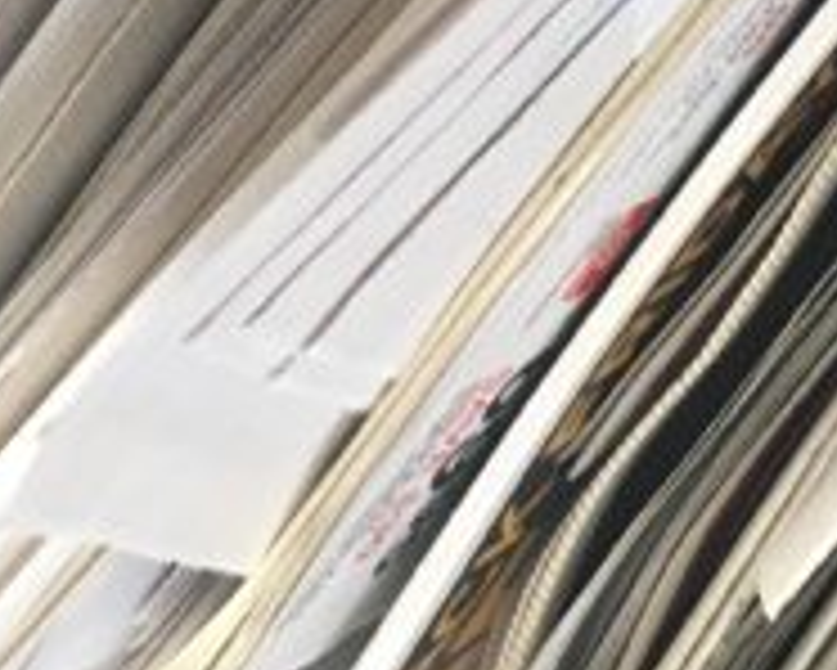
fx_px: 2900
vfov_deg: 12.3
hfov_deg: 16.4
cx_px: 585
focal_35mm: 117
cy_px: -454
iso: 100
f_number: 2.2
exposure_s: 1/30
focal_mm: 4.15
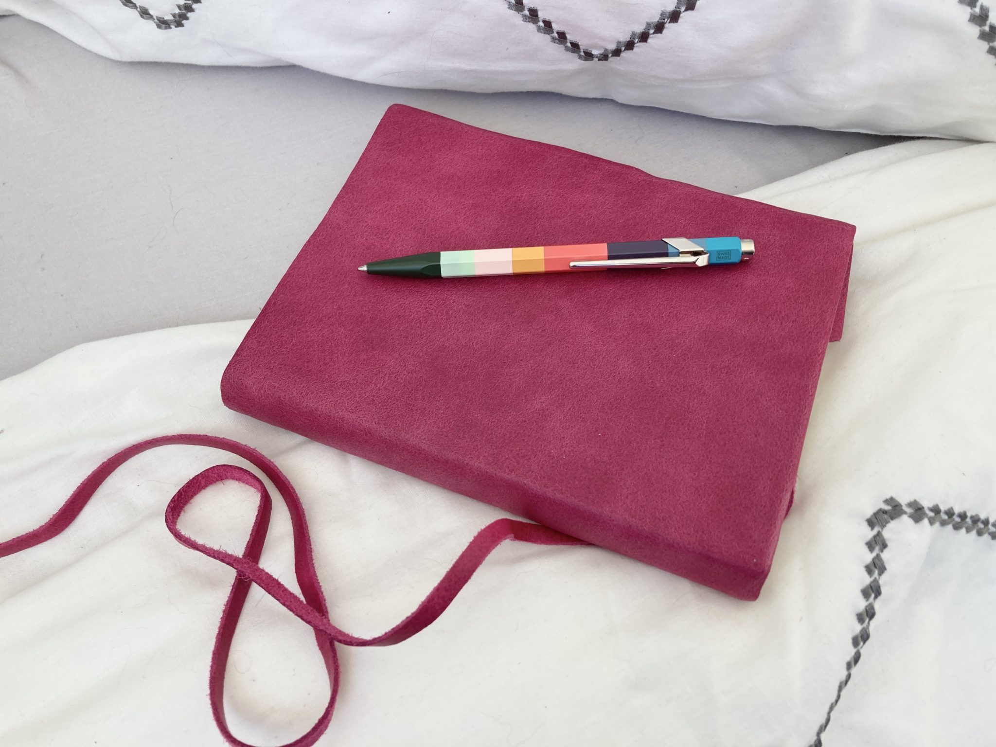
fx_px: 806
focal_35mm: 28
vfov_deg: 49.7
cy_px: 374
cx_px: 498
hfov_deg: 63.4
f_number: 1.8
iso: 40
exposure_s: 1/121
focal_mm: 3.99
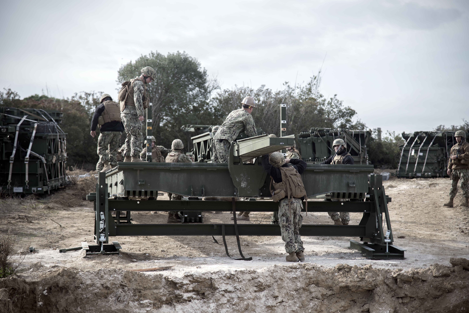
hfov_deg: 19.5
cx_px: 234
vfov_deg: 13.1
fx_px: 1368
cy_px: 156
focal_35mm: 105
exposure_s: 1/640
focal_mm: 105
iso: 200
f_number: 4
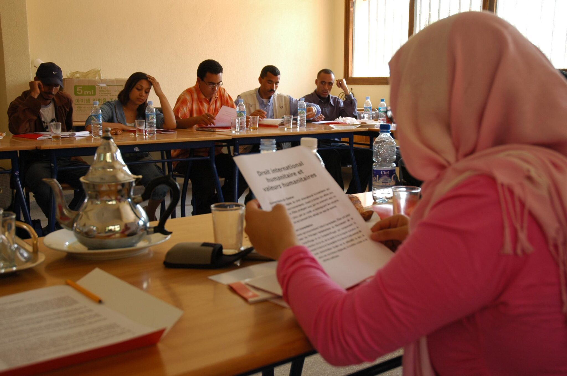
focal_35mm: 40
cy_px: 188
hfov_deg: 48.0
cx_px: 284
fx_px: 637
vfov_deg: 32.9
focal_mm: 27
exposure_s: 1/60
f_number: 4
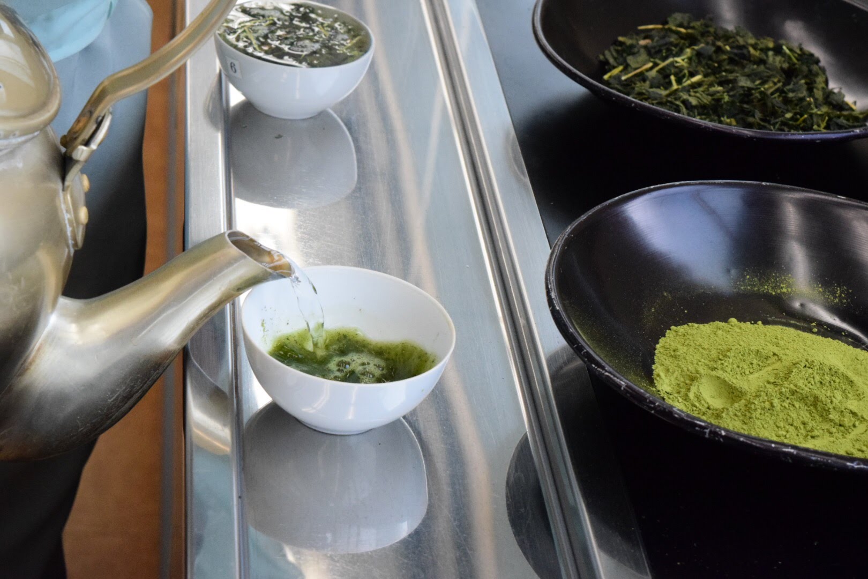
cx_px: 434
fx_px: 1989
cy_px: 290
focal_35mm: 82
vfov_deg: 16.6
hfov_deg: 24.6
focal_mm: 55
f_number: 10
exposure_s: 1/400
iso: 5000
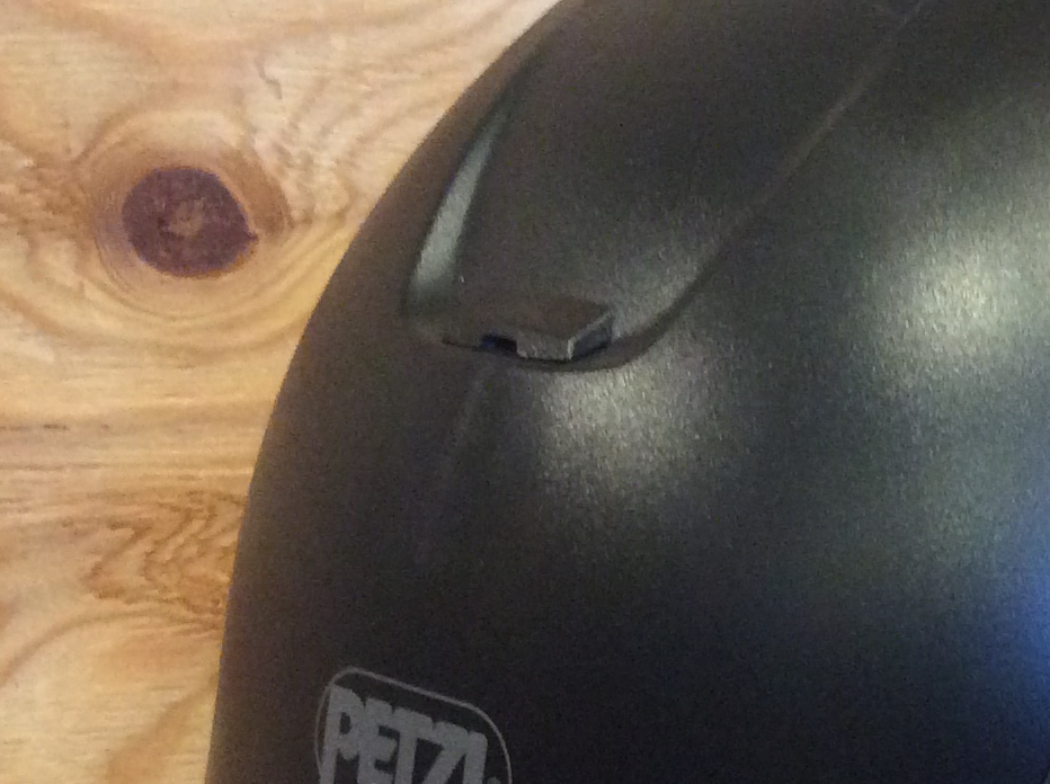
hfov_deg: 21.4
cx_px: 1003
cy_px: 694
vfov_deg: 16.4
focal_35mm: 89
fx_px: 2695
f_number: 2.4
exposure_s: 1/24
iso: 200
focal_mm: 3.3
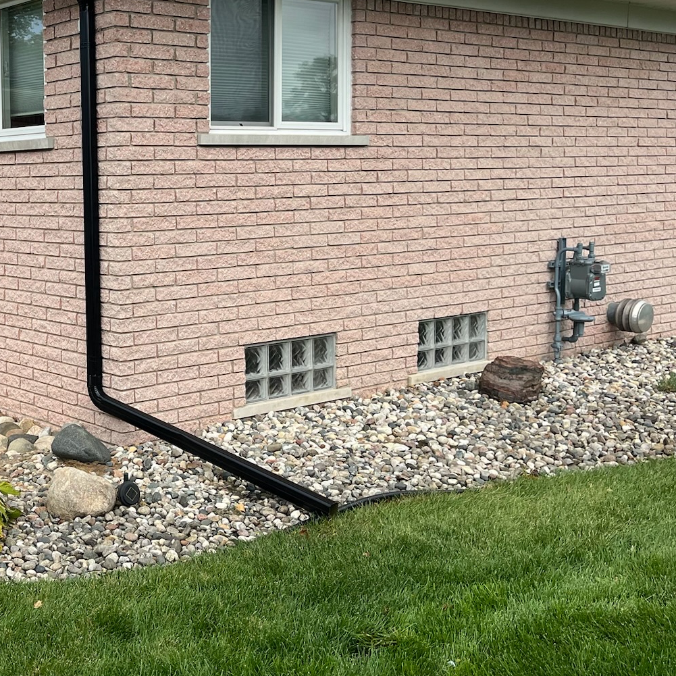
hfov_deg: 34.2
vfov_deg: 35.8
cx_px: 77
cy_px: 243
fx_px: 1038
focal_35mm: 47
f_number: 1.6
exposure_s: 1/2268
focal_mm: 5.1
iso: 50
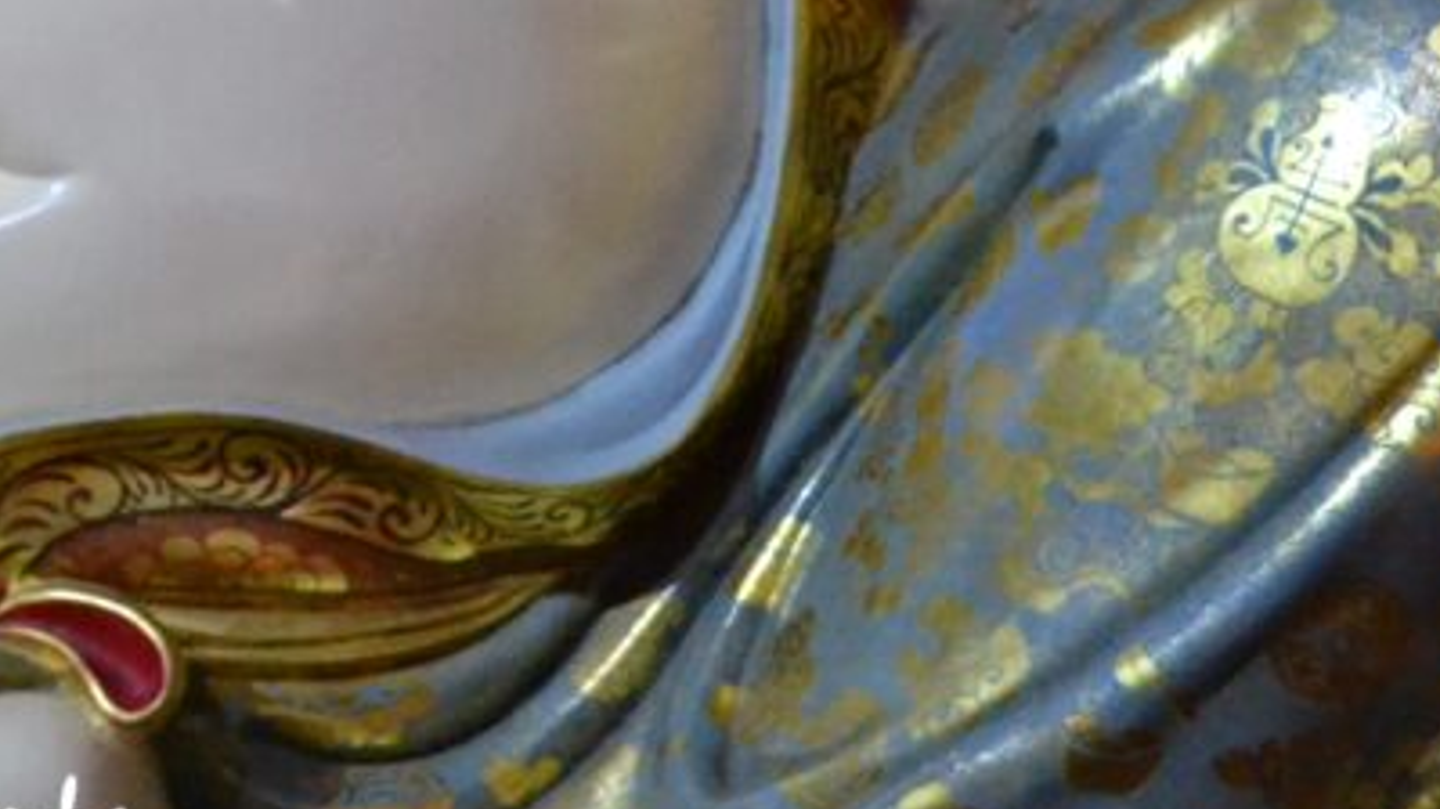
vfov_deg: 8.9
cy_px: -415
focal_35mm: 133
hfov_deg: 15.5
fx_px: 5076
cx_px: -296
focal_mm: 22
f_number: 4
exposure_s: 1/40
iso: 3200
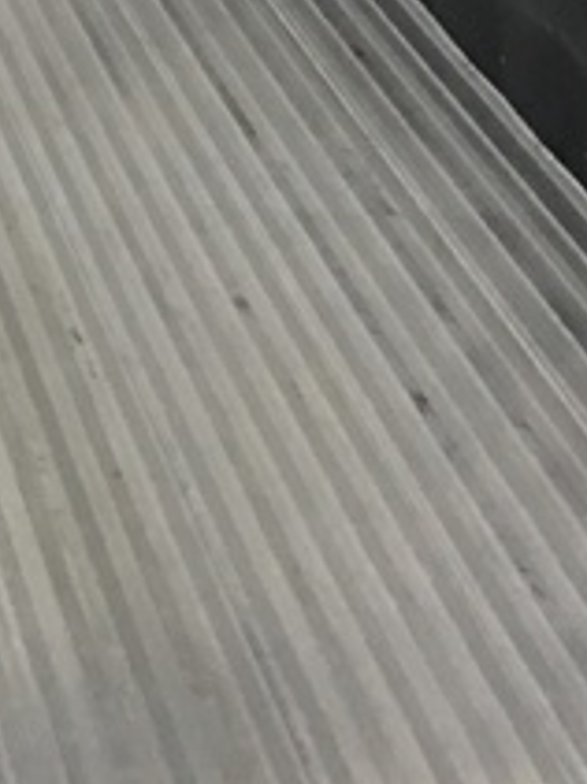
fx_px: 3191
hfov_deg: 9.8
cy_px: -494
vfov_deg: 13.0
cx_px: -591
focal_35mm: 141
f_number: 2.2
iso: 80
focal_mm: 4.15
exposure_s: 1/30
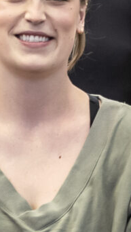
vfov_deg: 3.3
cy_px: 177
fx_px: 4053
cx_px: 69
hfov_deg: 1.9
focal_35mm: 658
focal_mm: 70
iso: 640
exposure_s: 1/100
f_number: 2.8
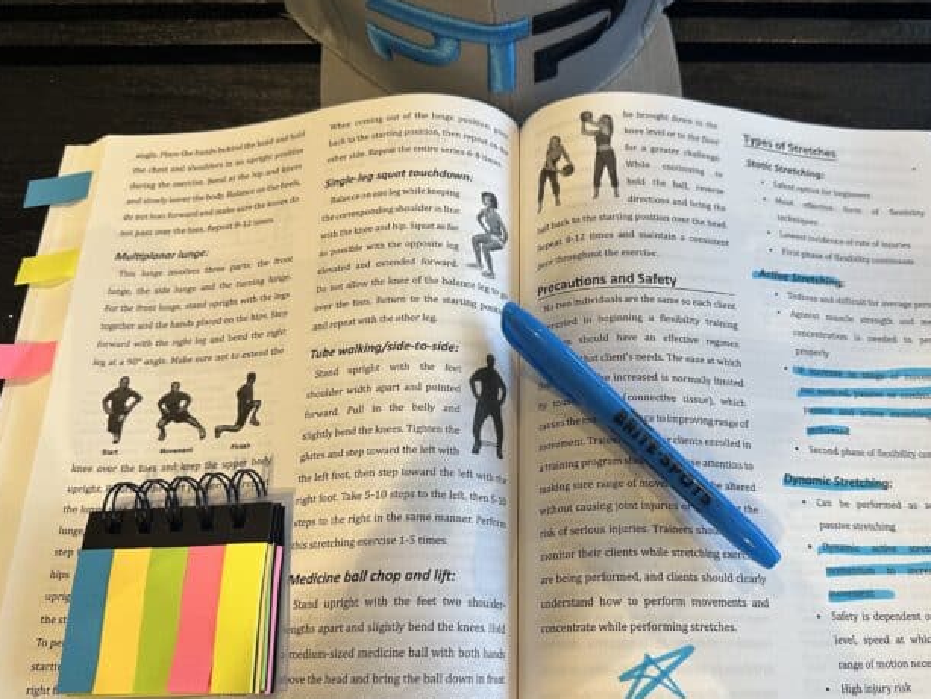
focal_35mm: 30
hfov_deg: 59.8
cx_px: 523
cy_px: 376
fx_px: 807
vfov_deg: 46.8
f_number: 1.78
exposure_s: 1/60
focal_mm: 6.86
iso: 125
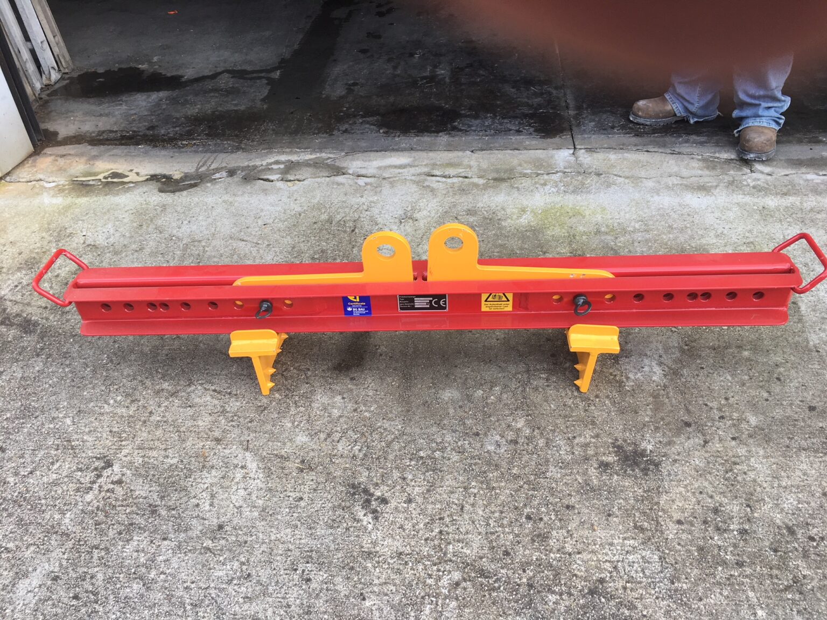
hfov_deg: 61.7
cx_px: 414
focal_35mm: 29
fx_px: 693
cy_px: 310
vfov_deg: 48.2
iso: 25
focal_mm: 4.15
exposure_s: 1/221
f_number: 2.2
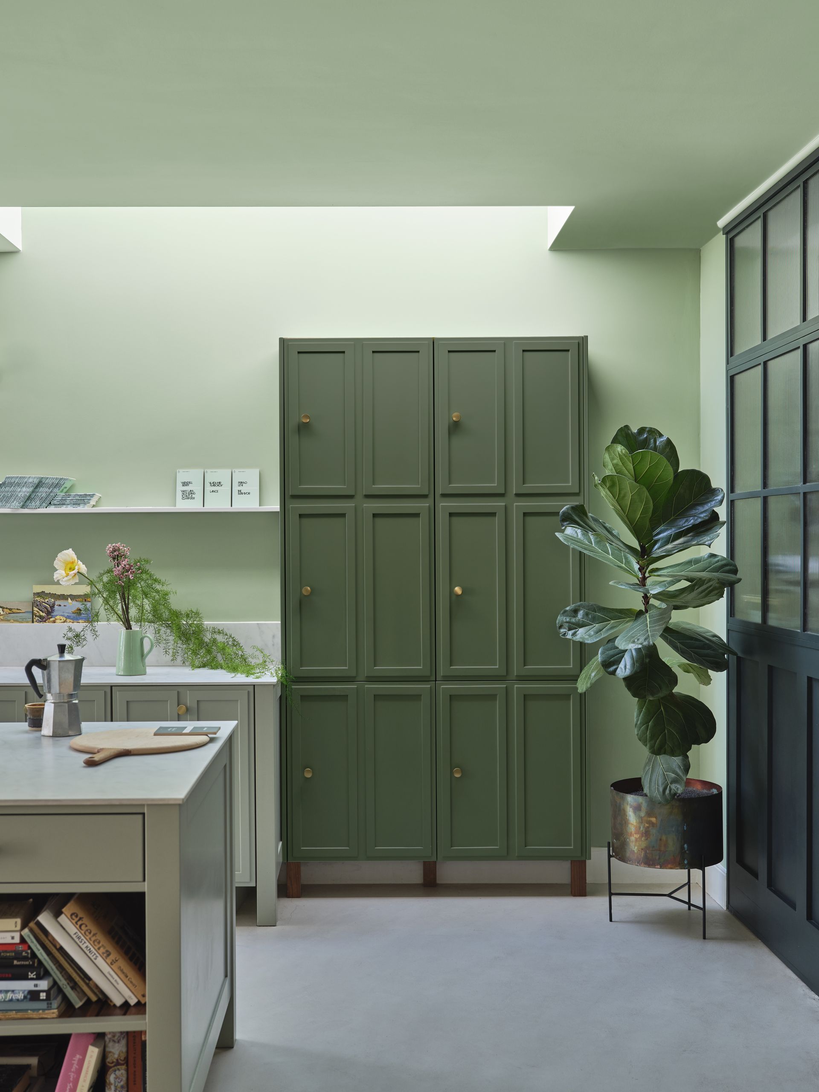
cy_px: 546
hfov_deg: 36.8
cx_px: 410
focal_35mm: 39
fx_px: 1230
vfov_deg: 47.9
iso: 100
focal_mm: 48.8
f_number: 5.6
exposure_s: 1/34
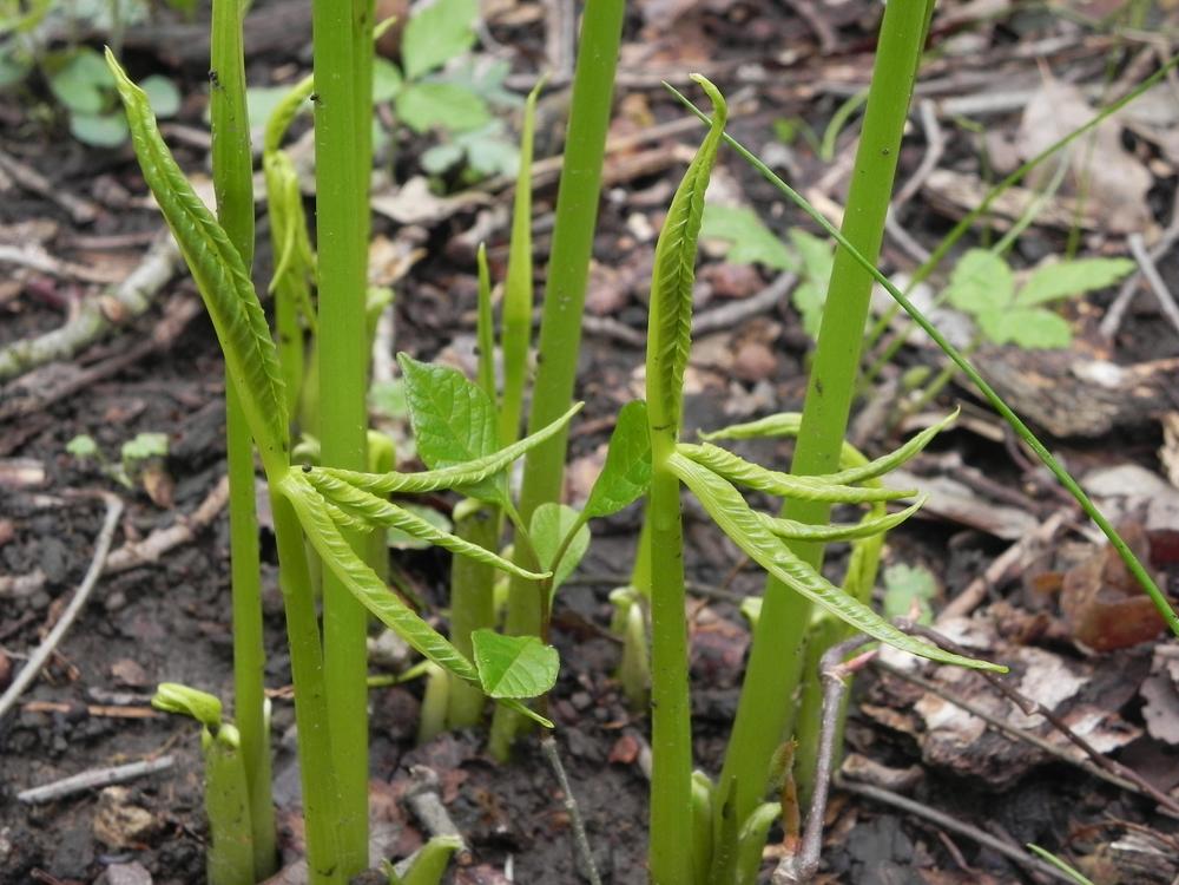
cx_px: 590
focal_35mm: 58
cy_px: 442
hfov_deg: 33.2
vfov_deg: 25.2
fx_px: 1975
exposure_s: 1/136
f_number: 4.5
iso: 160
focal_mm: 10.3
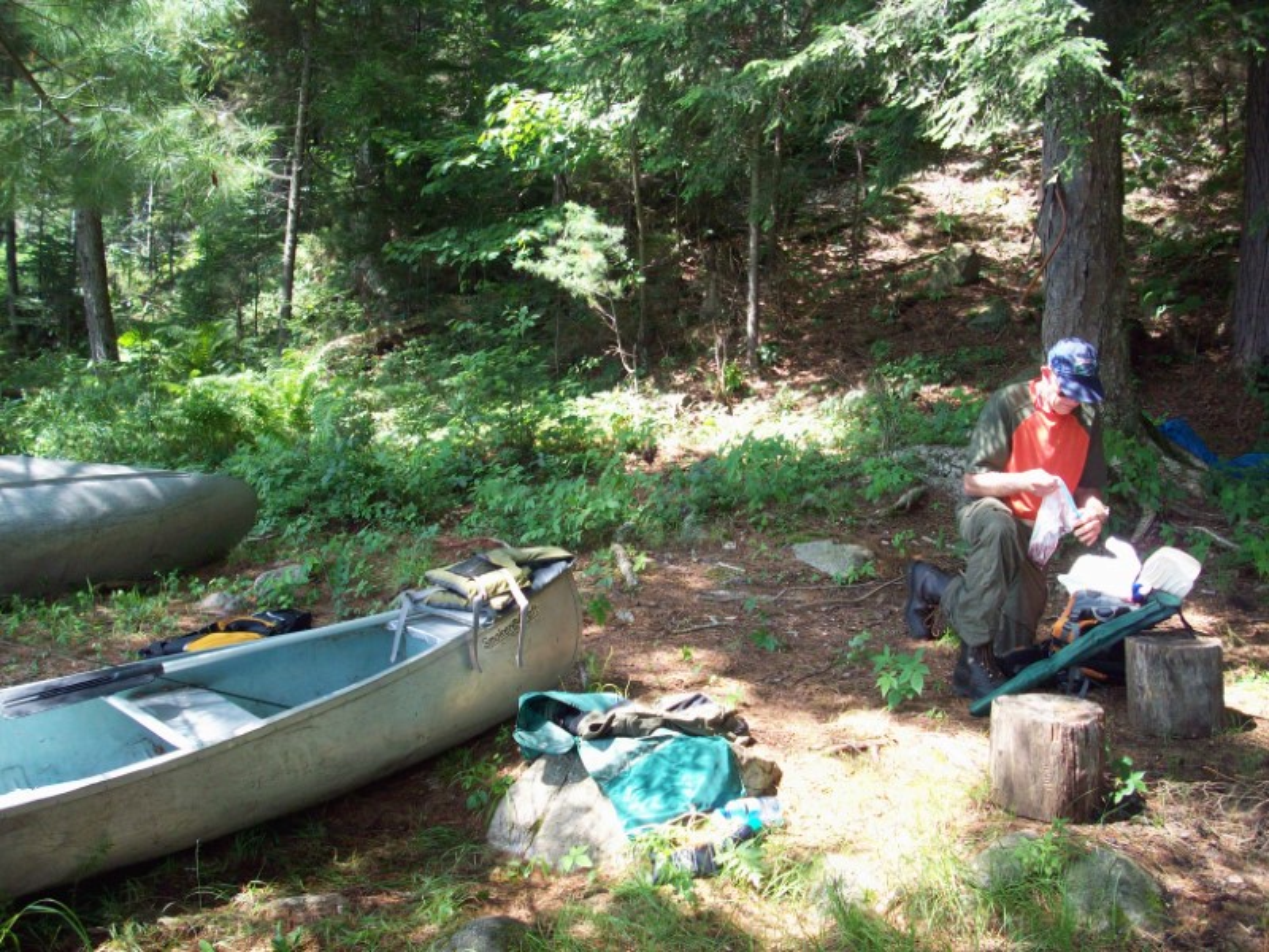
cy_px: 476
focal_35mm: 37
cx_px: 634
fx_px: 1356
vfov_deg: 38.7
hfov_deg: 50.1
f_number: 2.8
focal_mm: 6.2
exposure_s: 1/119
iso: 80
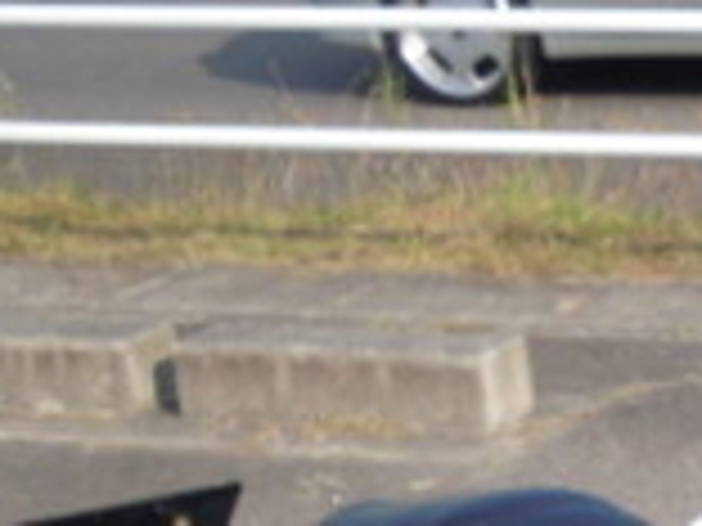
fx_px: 2920
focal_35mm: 144
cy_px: 778
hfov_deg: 12.1
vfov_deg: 10.0
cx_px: 1444
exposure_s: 1/125
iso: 100
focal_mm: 5
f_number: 7.6
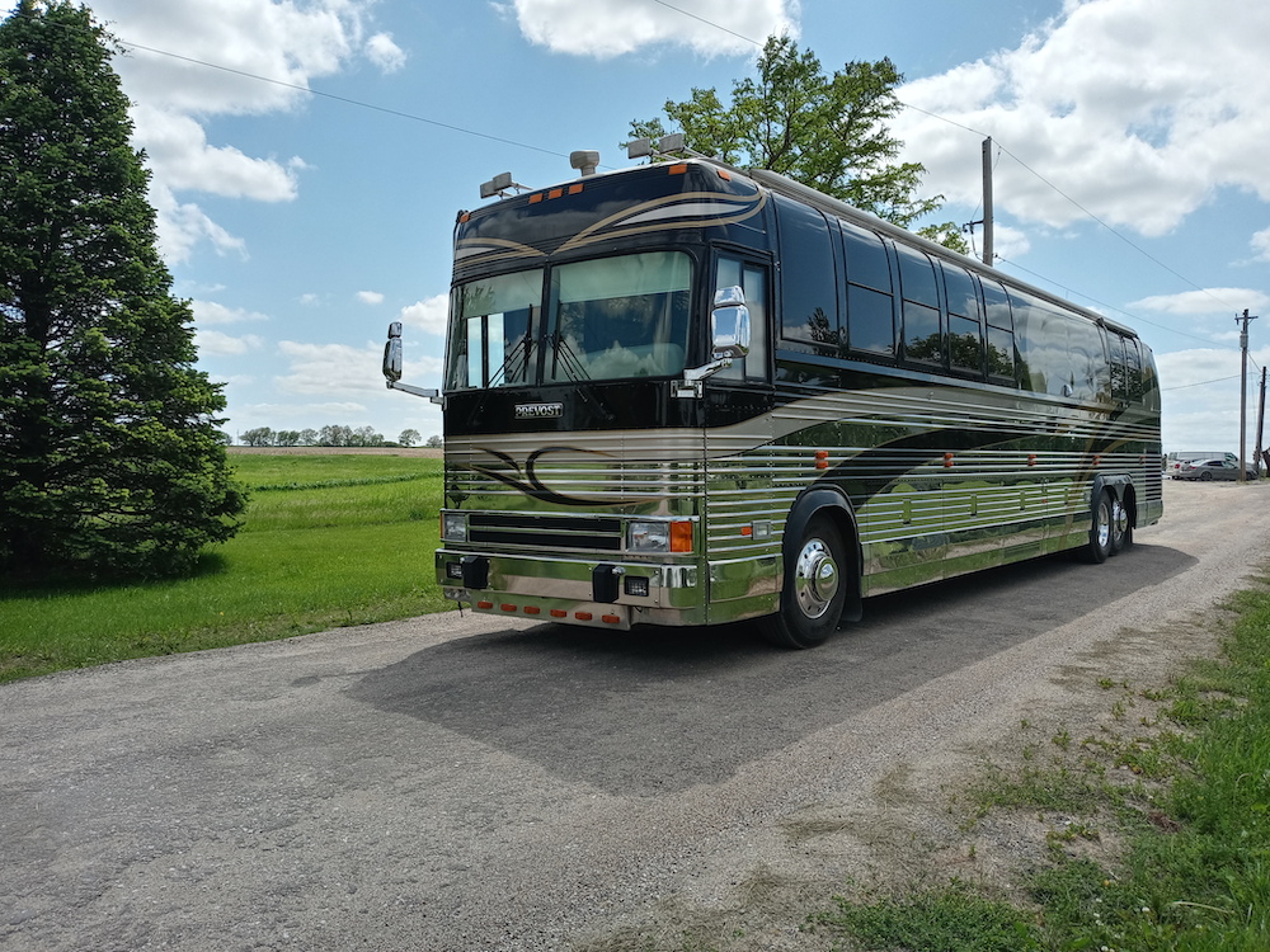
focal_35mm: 28
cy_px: 476
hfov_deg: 63.4
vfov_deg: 49.7
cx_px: 635
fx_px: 1027
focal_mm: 3.61
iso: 100
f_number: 1.8
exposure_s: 1/2558
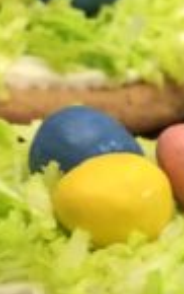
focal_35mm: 157
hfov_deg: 8.4
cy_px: 462
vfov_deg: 12.5
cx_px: 28
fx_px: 1256
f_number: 1.8
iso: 40
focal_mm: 3.99
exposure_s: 1/20
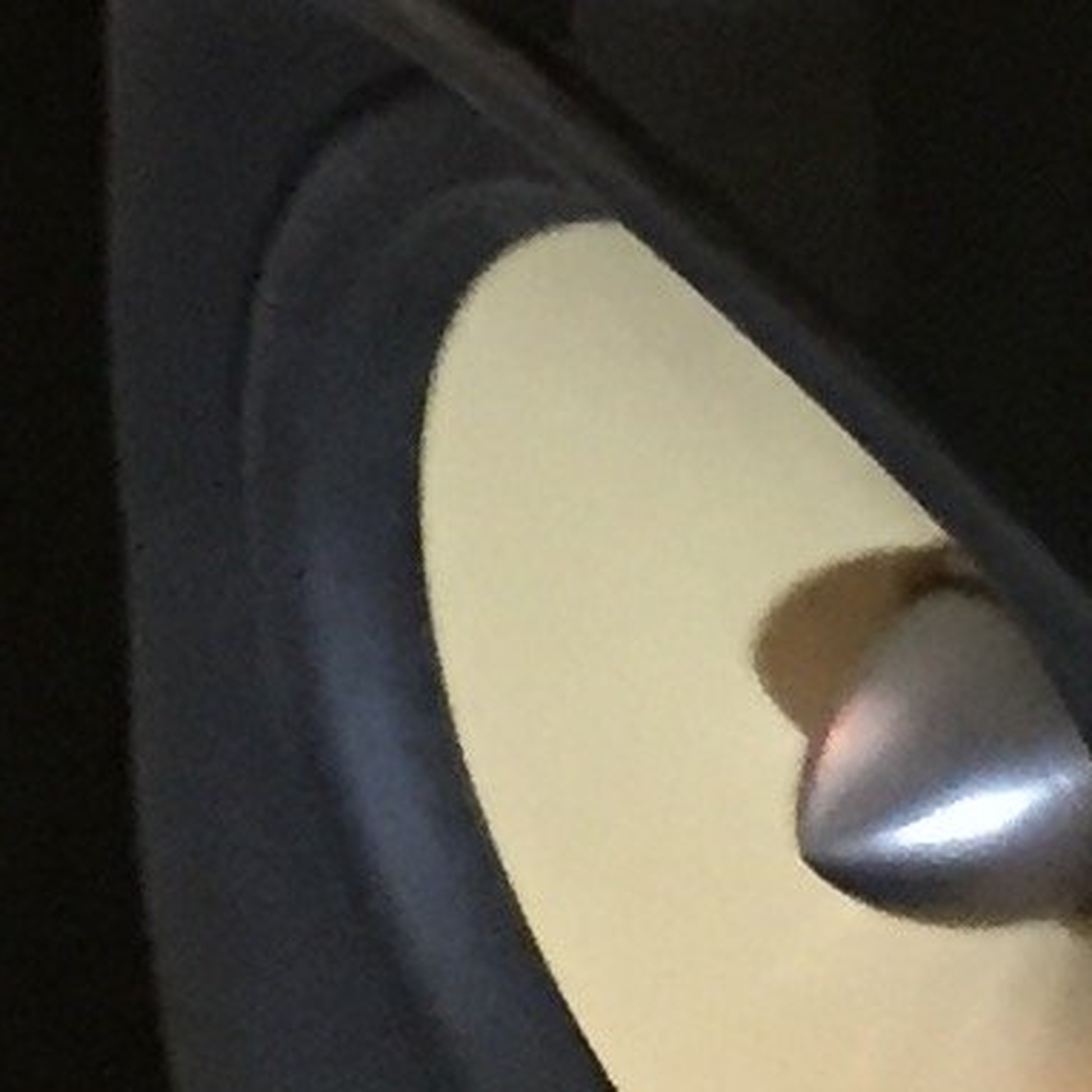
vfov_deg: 8.0
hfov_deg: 8.0
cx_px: 497
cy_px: 23
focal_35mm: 219
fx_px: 7816
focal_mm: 4.15
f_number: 2.2
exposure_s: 1/17
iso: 800
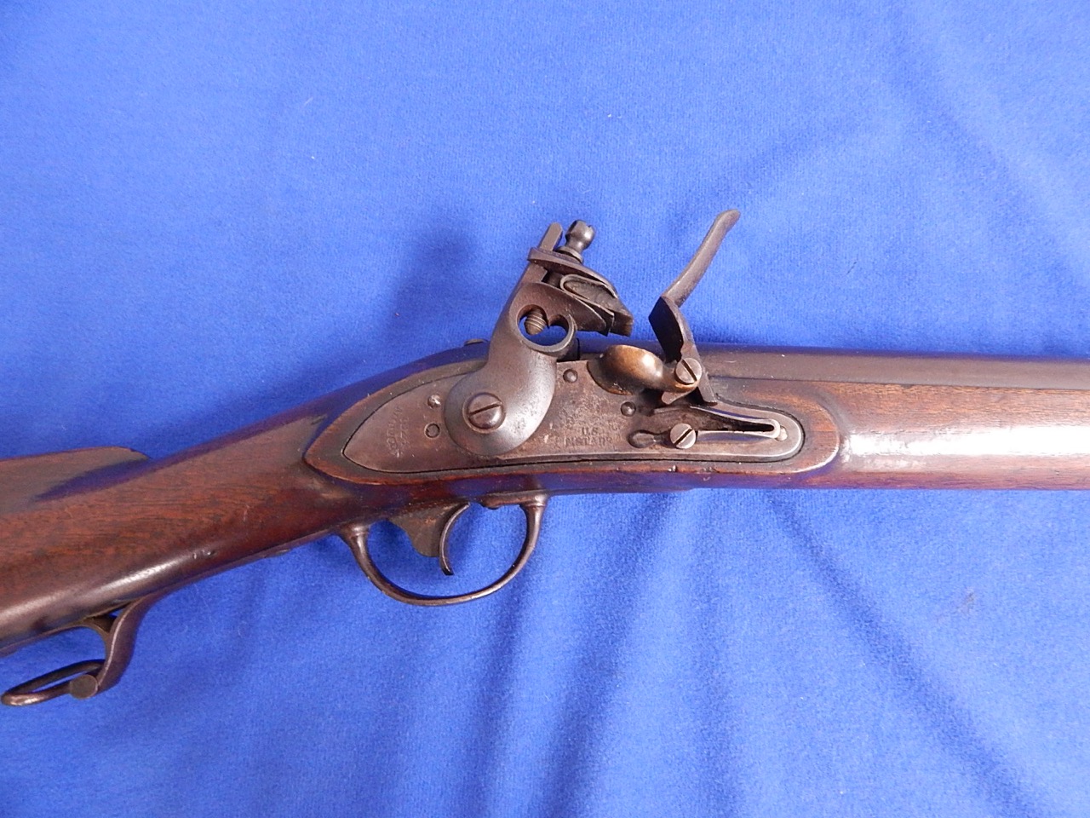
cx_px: 545
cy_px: 409
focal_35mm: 22
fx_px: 693
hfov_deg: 76.4
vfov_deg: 61.1
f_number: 3
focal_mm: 4
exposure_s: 1/8
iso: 500
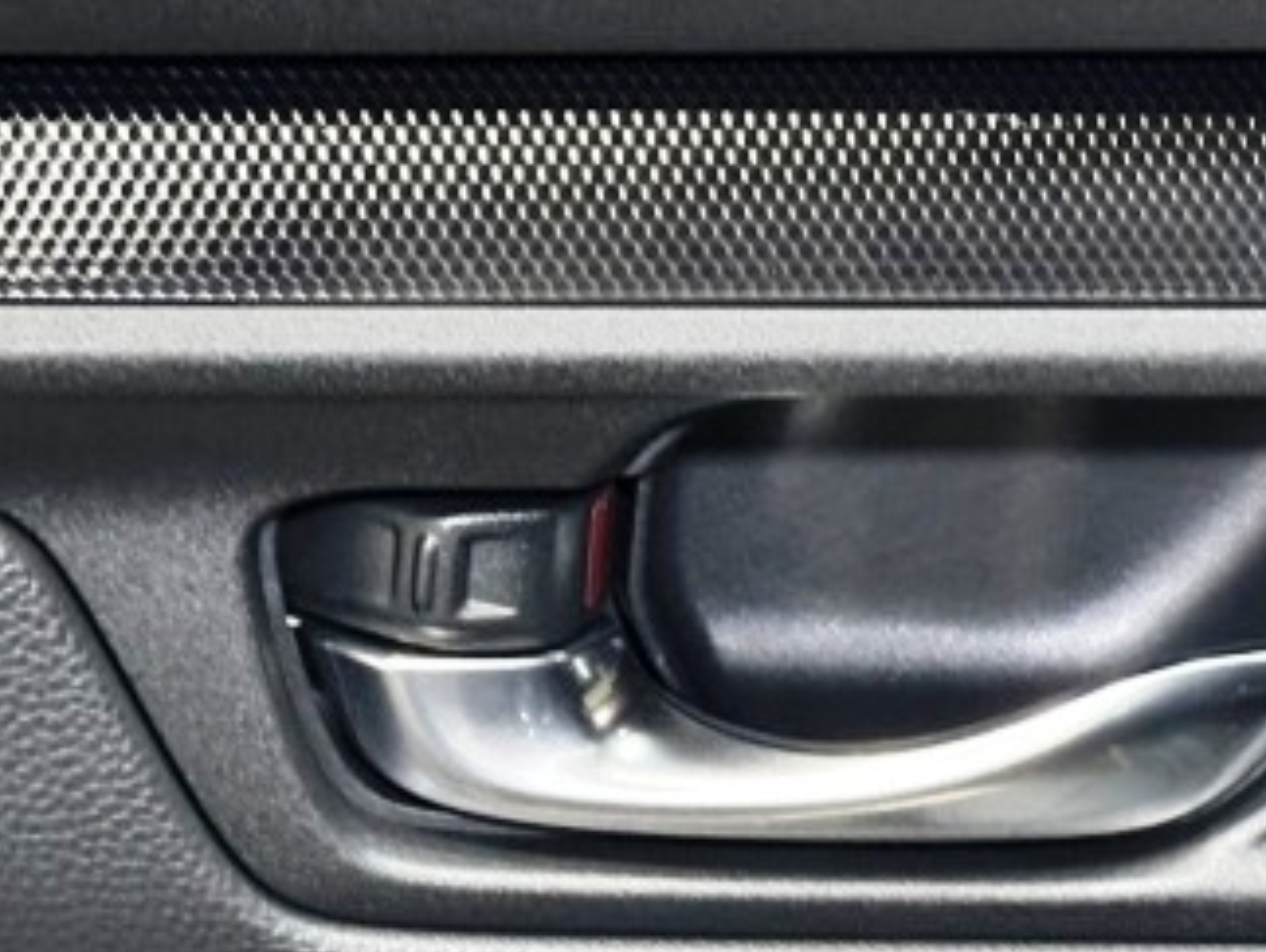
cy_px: 1089
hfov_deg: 13.0
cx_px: 623
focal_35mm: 152
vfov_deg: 9.7
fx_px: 5565
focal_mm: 6.86
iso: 640
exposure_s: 1/30
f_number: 1.78
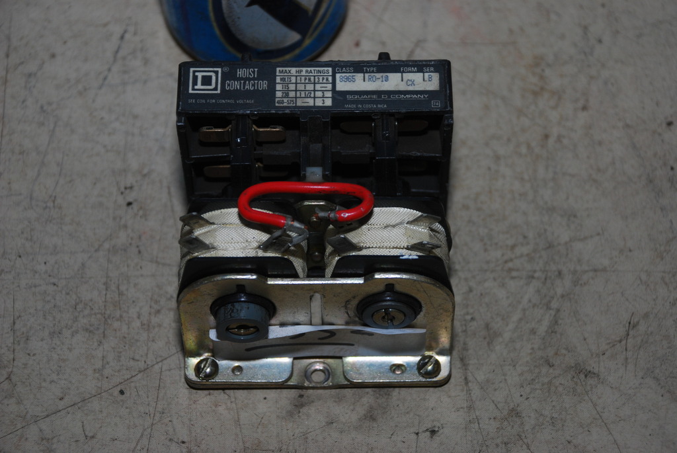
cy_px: 226
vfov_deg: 13.9
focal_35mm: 99
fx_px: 1864
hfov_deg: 20.6
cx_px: 338
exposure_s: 1/60
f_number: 5.3
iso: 200
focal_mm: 66
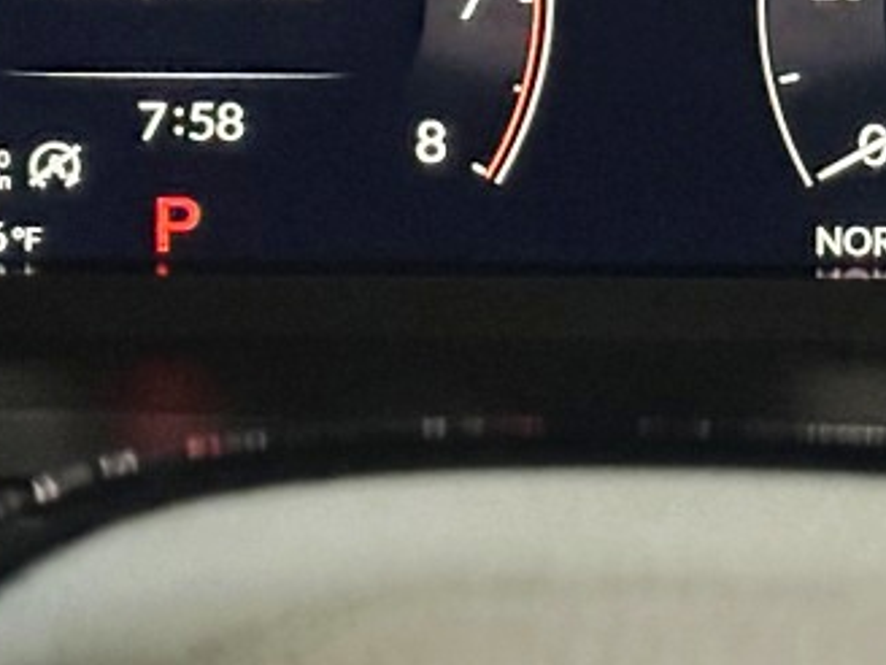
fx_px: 3839
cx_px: 694
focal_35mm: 150
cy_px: -108
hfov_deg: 13.1
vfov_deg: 9.8
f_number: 1.78
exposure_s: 1/24
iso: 640
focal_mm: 6.86
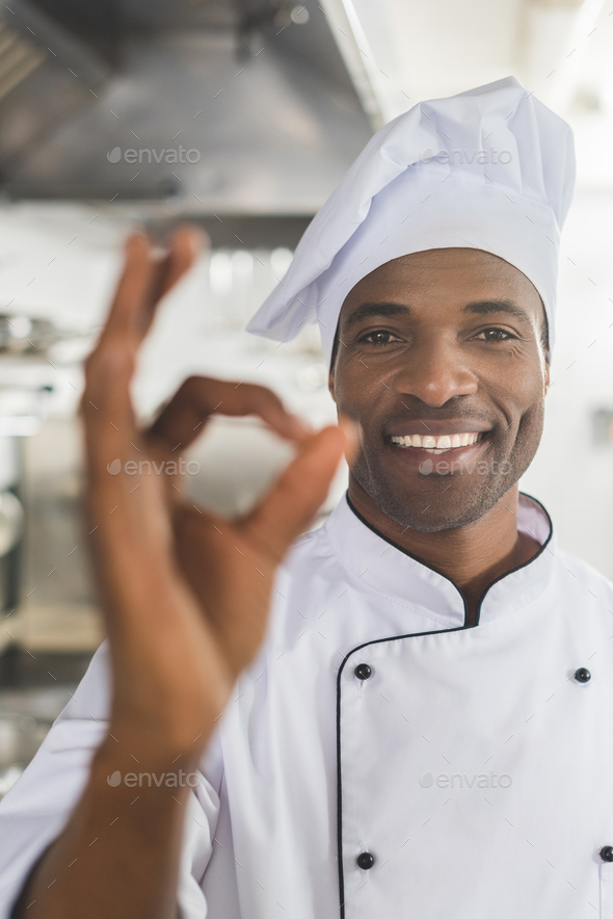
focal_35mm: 50
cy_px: 460
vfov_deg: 39.6
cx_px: 306
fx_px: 1276
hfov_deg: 27.0
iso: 500
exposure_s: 1/200
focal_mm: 50
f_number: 2.8
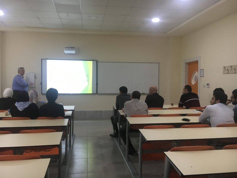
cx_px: 117
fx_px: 205
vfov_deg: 46.8
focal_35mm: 30
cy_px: 89
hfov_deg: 60.0
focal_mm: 4.15
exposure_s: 1/33
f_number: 2.2
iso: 100
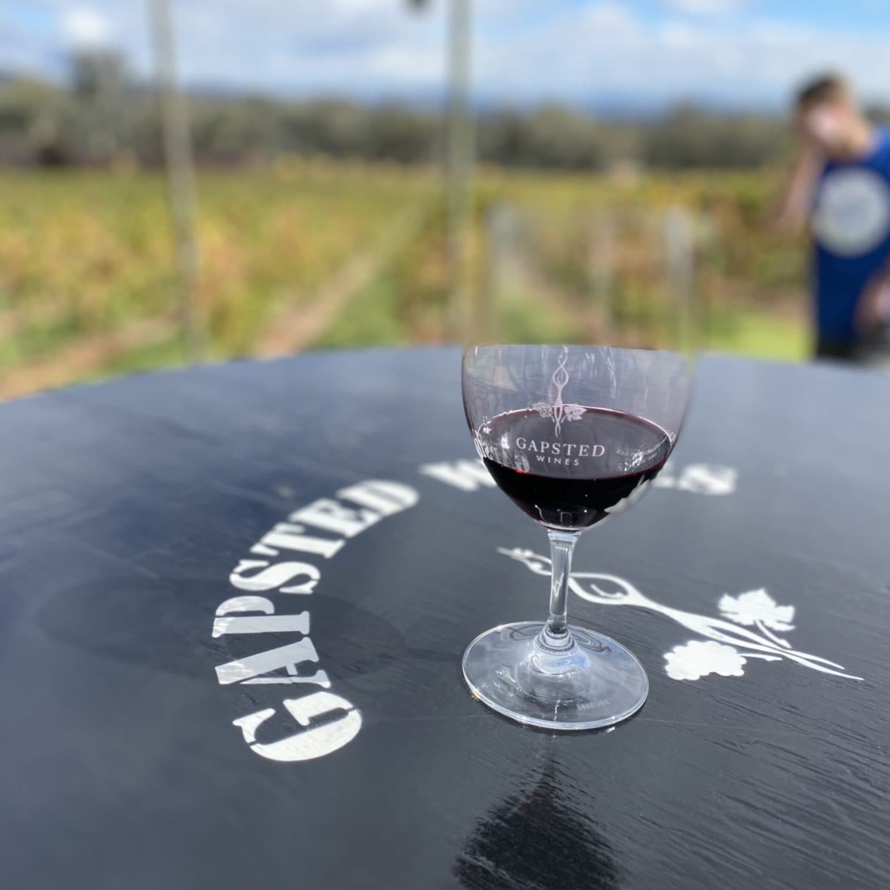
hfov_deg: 52.4
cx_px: 395
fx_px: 902
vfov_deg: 52.5
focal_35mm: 31
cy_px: 441
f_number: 1.8
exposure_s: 1/2183
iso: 32
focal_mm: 4.25
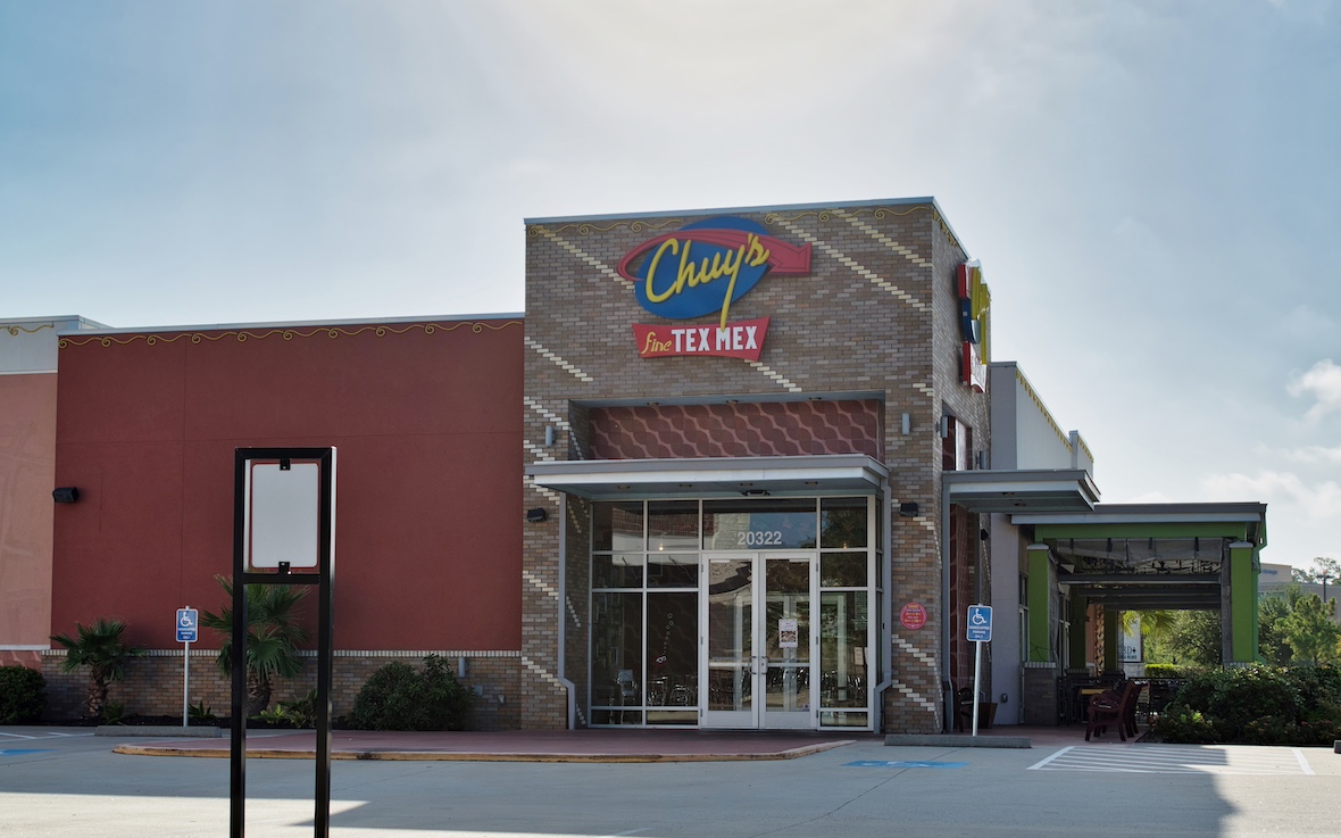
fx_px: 1992
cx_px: 677
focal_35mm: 55
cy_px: 438
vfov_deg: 23.7
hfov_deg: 37.2
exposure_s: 1/400
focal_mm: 35
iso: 100
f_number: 8
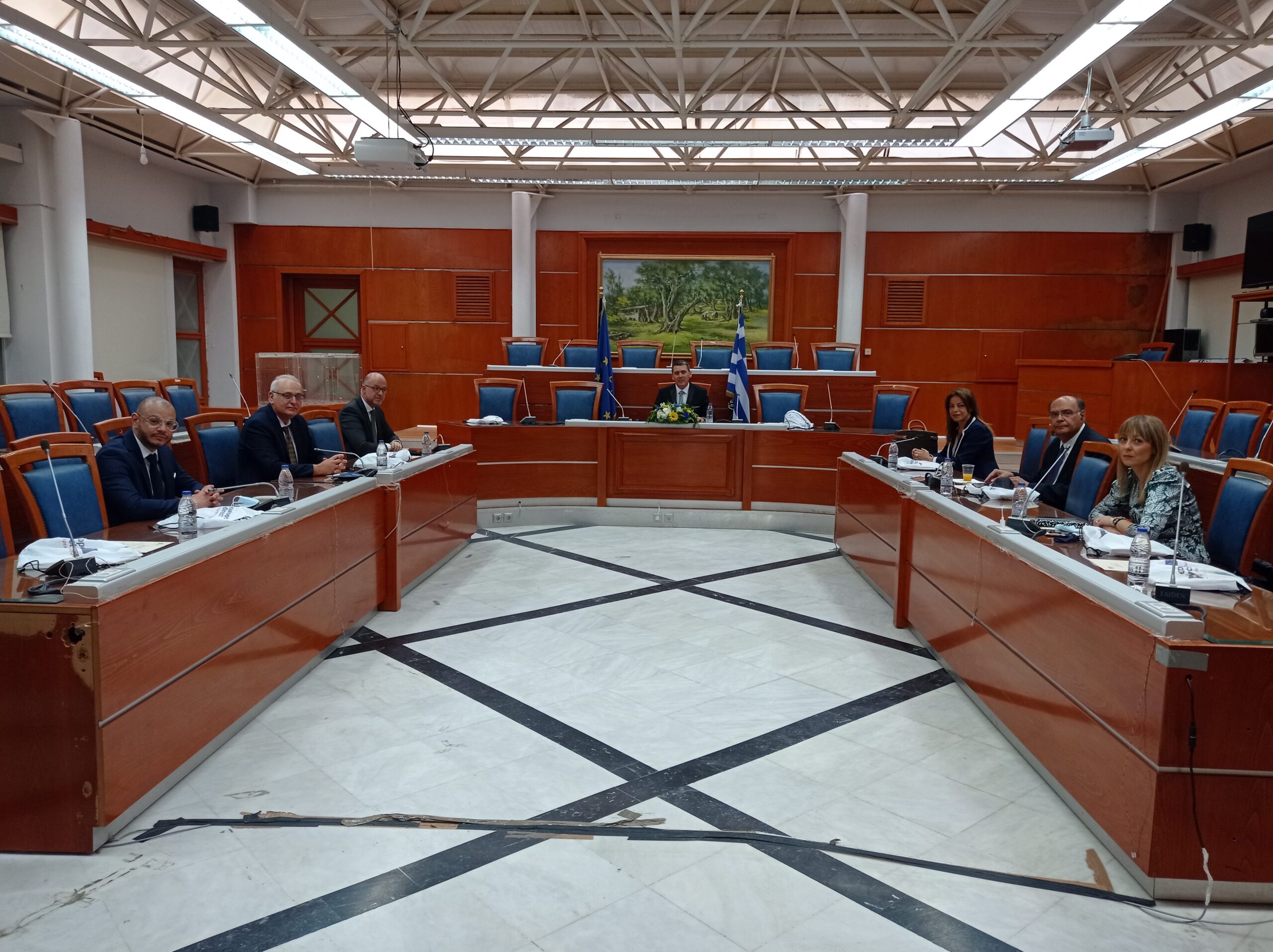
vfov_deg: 49.7
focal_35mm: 28
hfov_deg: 63.5
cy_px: 476
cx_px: 636
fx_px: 1029
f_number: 1.79
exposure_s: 1/107
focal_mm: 4.74
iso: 101
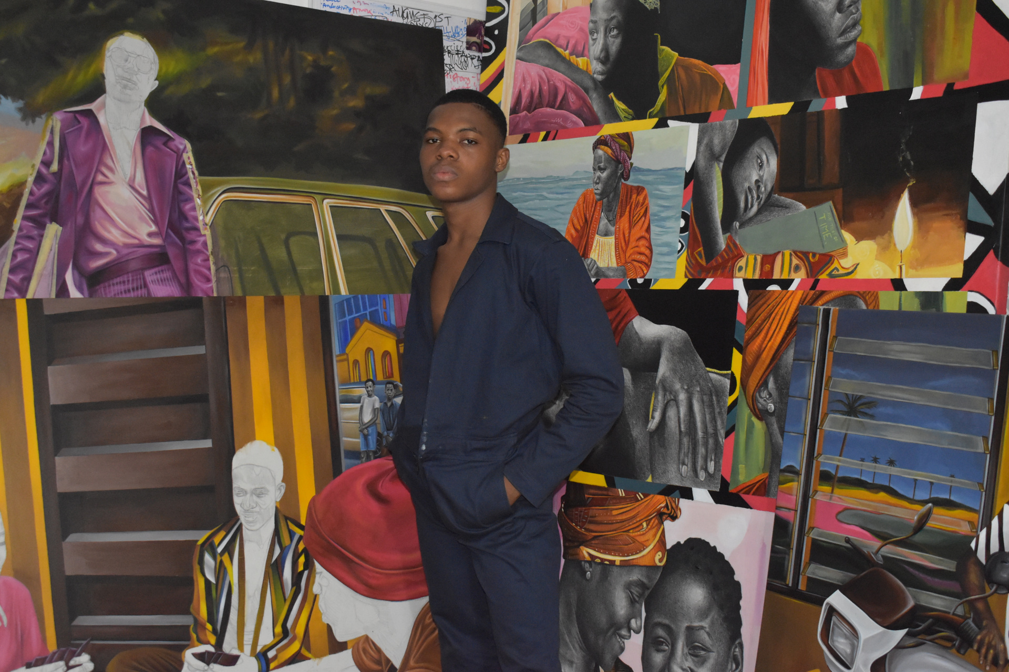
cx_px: 504
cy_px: 336
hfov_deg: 45.0
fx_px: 1219
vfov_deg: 30.8
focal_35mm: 44
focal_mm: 29
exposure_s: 1/30
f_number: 4.2
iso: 3200
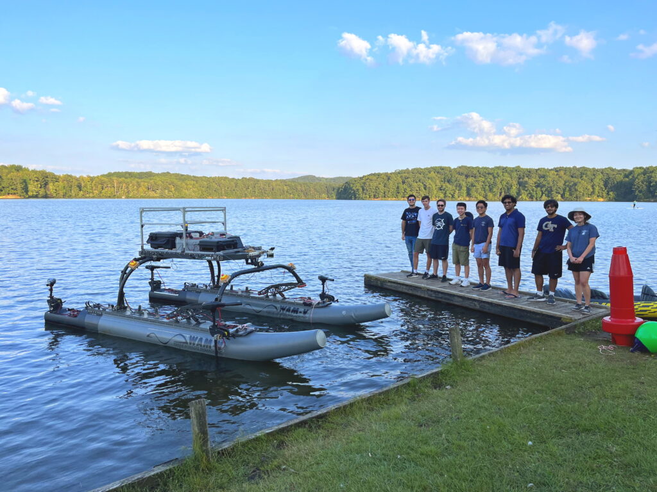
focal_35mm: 26
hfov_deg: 67.3
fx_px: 493
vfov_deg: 53.1
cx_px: 328
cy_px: 246
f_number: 1.6
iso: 50
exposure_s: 1/1600
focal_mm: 5.1
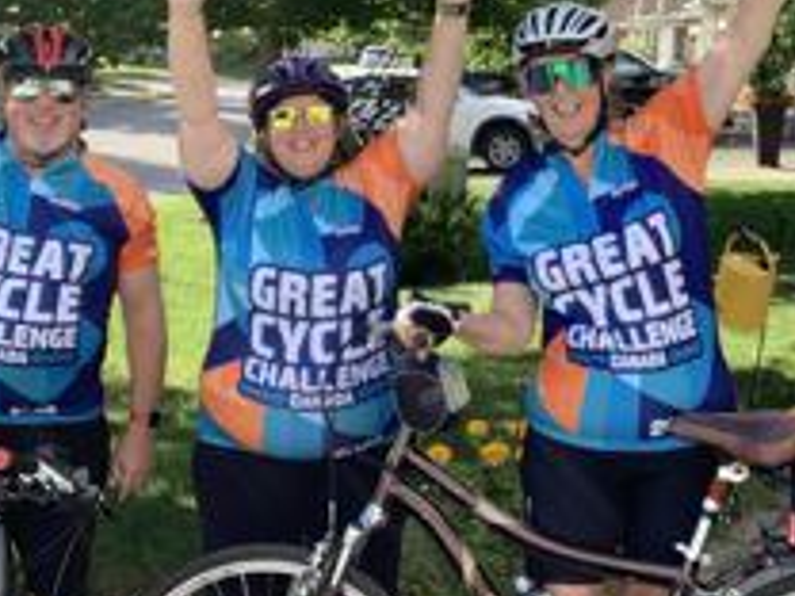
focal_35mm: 64
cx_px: 432
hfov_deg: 30.3
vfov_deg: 22.7
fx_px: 1470
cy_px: 145
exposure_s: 1/158
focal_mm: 2.87
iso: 16
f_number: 2.2
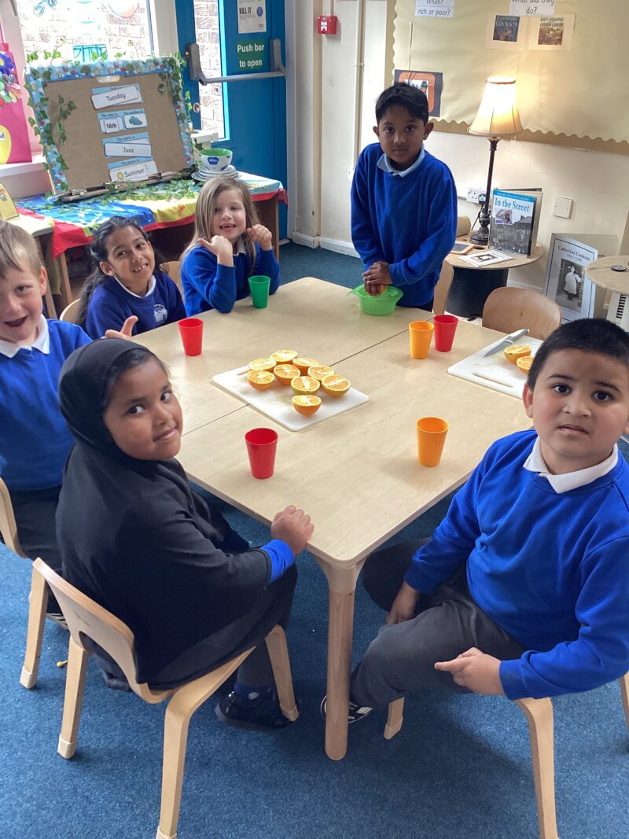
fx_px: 751
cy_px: 420
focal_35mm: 31
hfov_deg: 45.4
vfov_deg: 58.4
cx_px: 314
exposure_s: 1/50
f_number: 2.4
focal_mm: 3.3
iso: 80
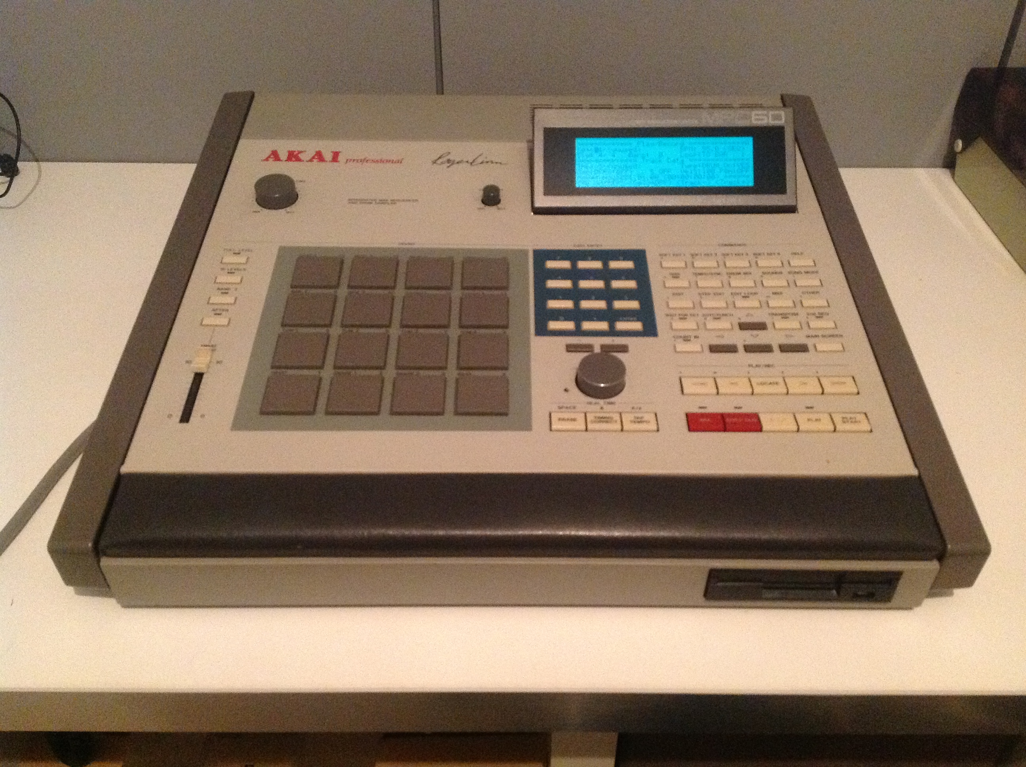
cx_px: 513
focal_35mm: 35
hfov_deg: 52.7
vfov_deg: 40.6
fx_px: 1036
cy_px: 384
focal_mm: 4.28
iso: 640
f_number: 2.4
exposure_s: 1/15
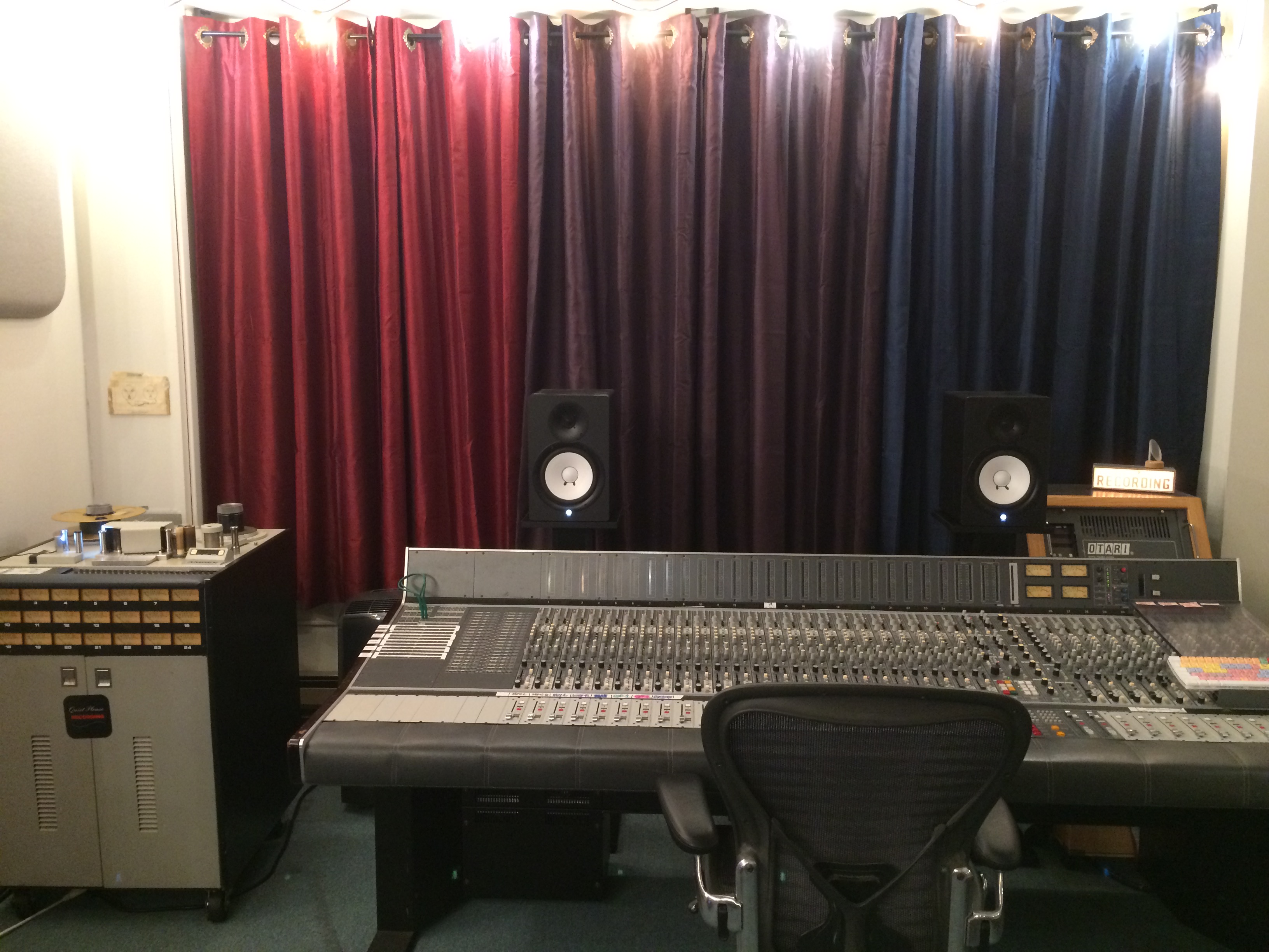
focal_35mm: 29
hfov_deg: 61.7
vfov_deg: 48.2
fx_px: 1063
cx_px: 634
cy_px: 476
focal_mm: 4.15
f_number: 2.2
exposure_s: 1/17
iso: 320
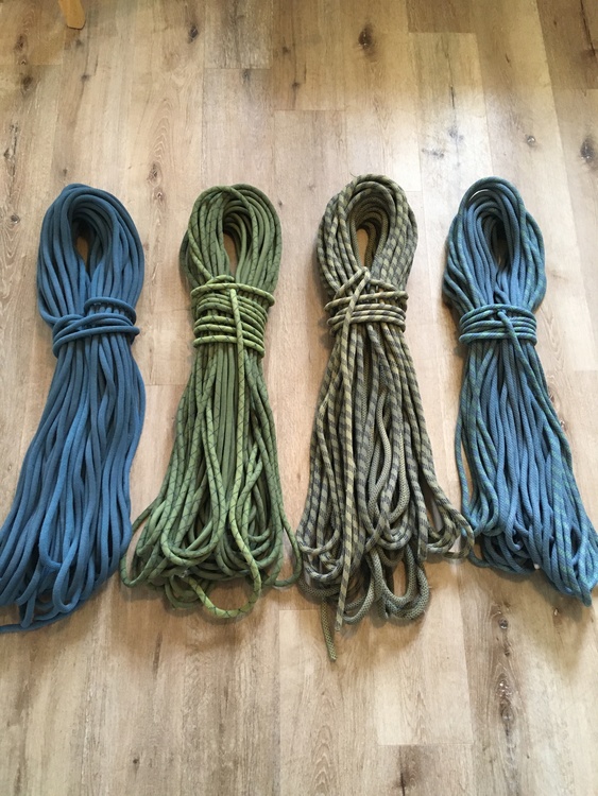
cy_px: 398
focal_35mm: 29
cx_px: 299
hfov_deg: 48.3
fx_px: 668
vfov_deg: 61.6
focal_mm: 4.15
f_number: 2.2
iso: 160
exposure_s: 1/30
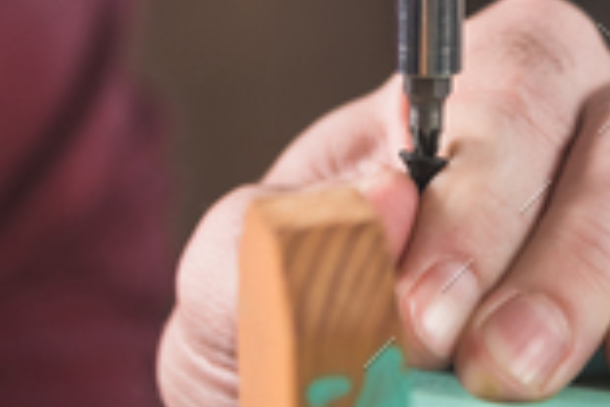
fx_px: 4473
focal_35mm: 264
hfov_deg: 7.8
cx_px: 633
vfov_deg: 5.1
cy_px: -325
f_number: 4.5
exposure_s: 1/60
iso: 400
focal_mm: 70
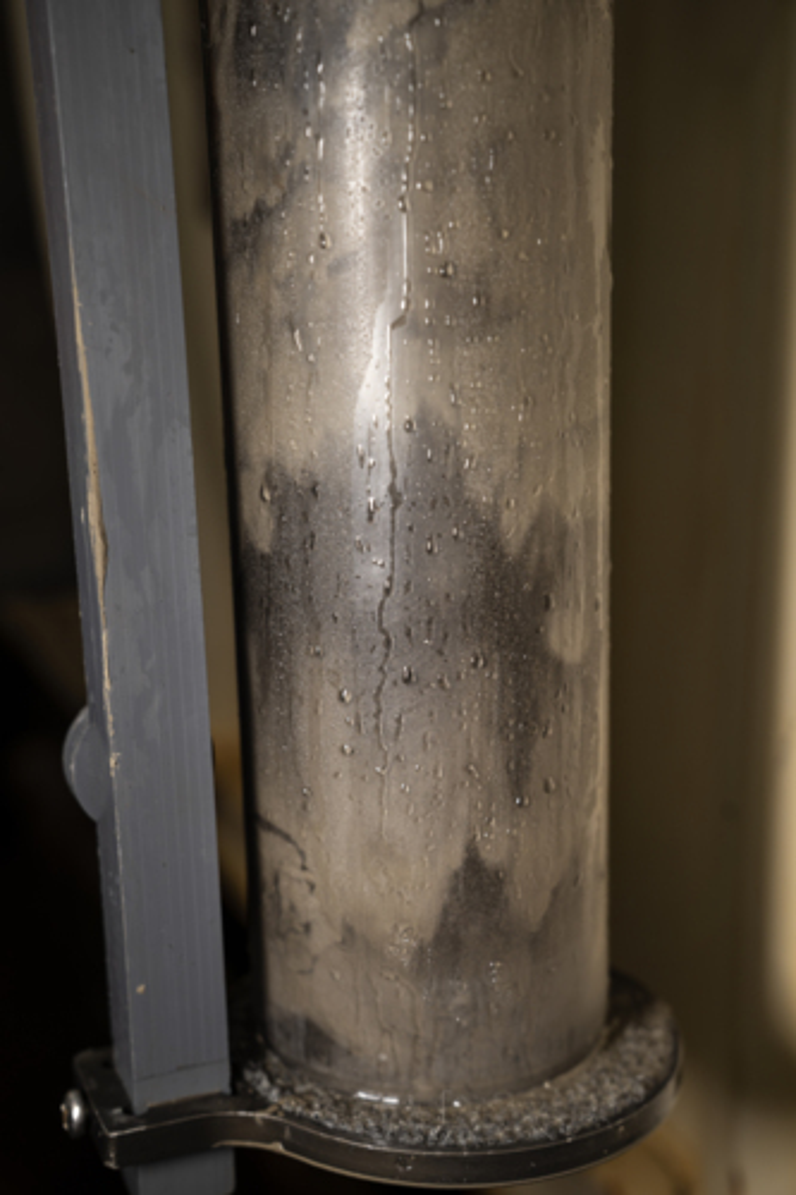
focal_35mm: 48
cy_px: 598
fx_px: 1593
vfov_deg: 41.1
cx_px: 398
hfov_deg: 28.1
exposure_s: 1/125
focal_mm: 48
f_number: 3.5
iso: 160
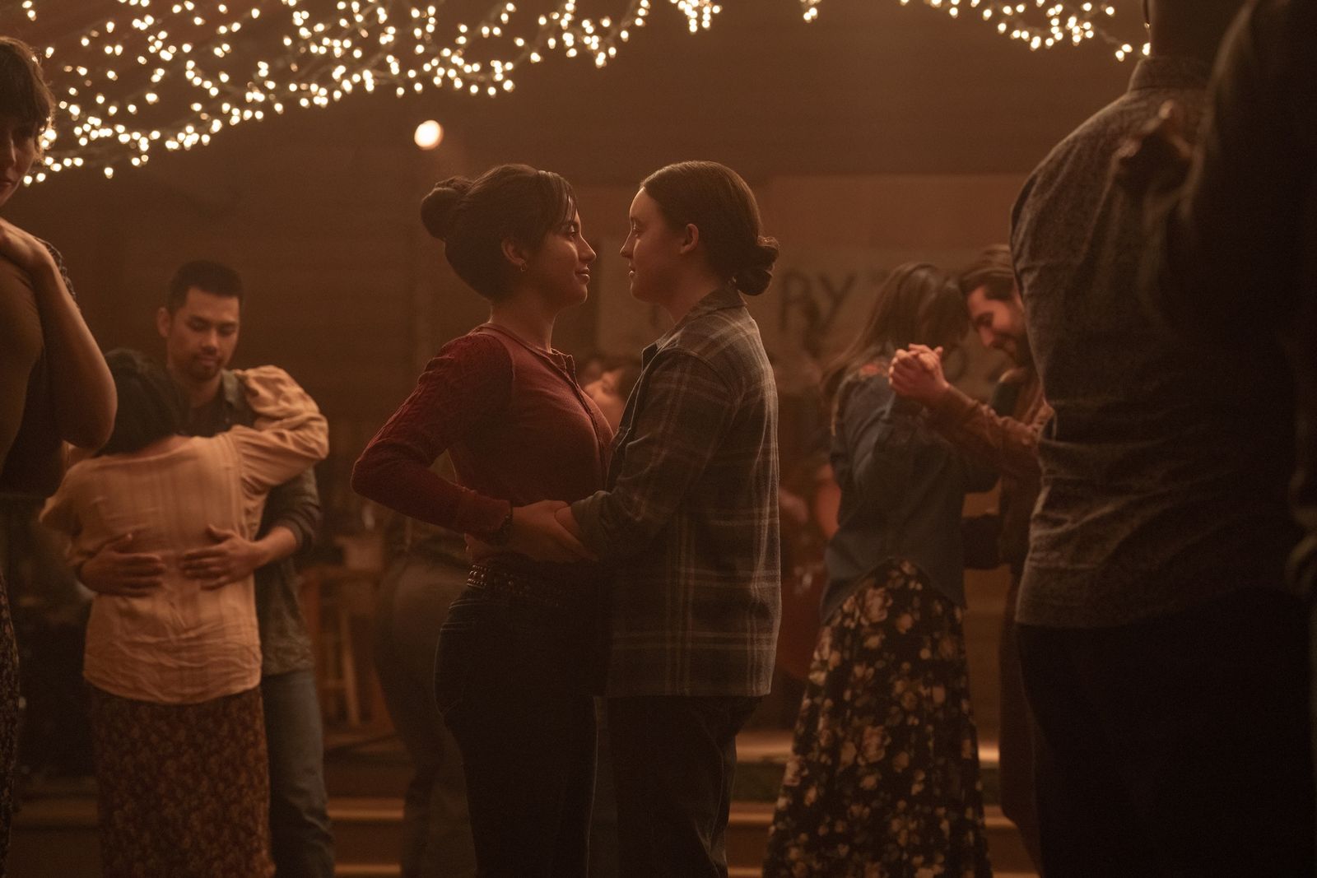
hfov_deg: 21.9
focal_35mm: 93
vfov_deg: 14.7
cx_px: 658
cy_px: 439
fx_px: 3402
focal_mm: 93
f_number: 4
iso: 8000
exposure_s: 1/160
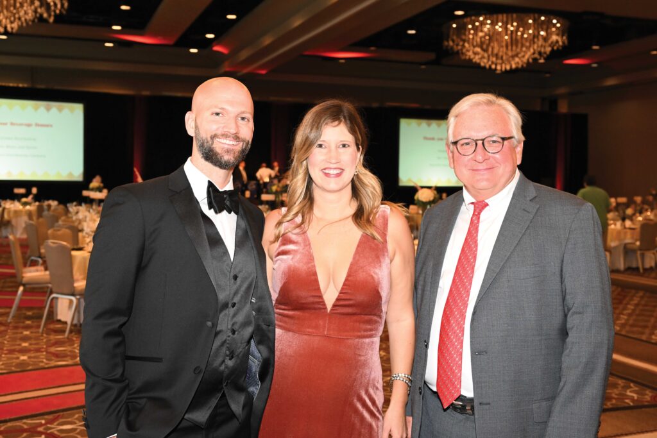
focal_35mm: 42
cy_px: 219
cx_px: 328
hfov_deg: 46.4
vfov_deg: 31.9
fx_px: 767
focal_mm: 42
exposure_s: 1/50
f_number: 5.6
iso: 2500
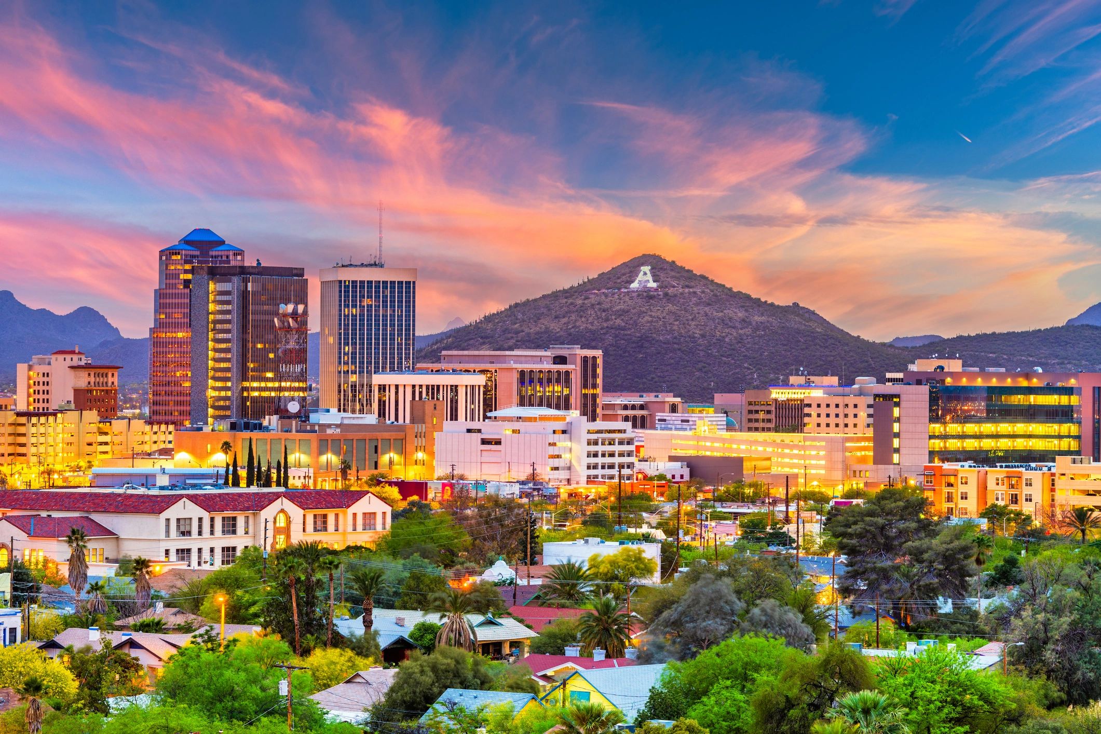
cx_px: 550
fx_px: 4128
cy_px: 367
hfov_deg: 15.2
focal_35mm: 135
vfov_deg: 10.2
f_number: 8
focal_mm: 135
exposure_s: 15
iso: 64
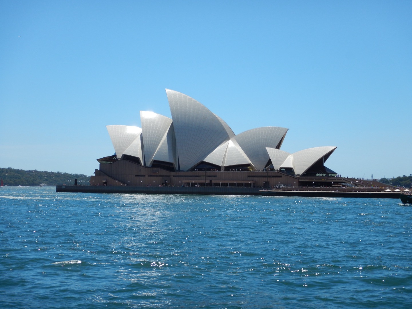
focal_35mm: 56
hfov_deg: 34.3
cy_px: 154
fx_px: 667
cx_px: 206
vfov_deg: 26.1
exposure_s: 1/1500
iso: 125
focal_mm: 10.1
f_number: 4.4
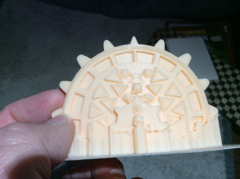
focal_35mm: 32
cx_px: 120
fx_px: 222
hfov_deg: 56.9
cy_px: 90
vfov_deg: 44.1
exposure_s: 1/25
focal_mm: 3.3
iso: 50
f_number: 2.4
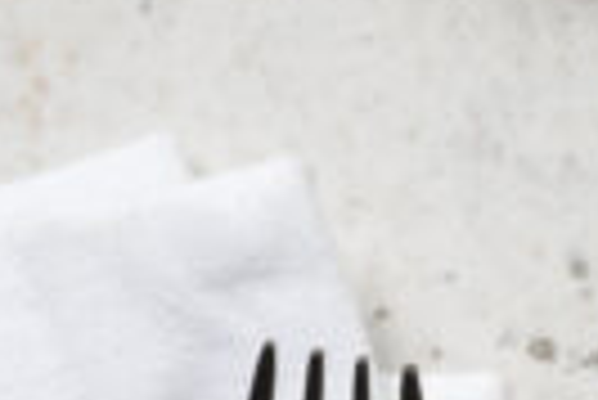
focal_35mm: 463
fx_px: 7699
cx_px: 2028
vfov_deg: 3.0
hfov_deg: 4.2
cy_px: 784
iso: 100
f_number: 11
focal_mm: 60
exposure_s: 1/125
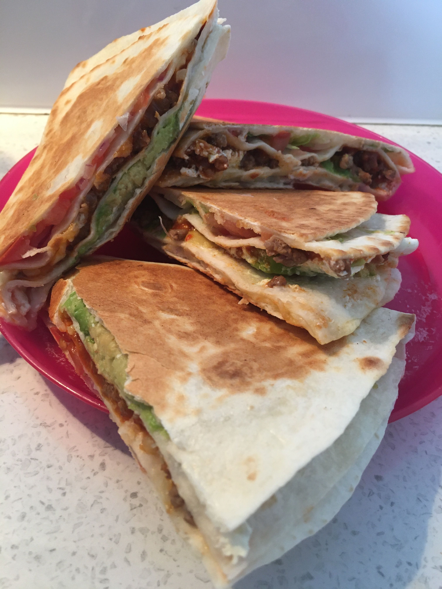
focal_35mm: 29
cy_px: 294
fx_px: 494
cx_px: 221
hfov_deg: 48.2
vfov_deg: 61.7
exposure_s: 1/33
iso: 160
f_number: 2.2
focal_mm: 4.15
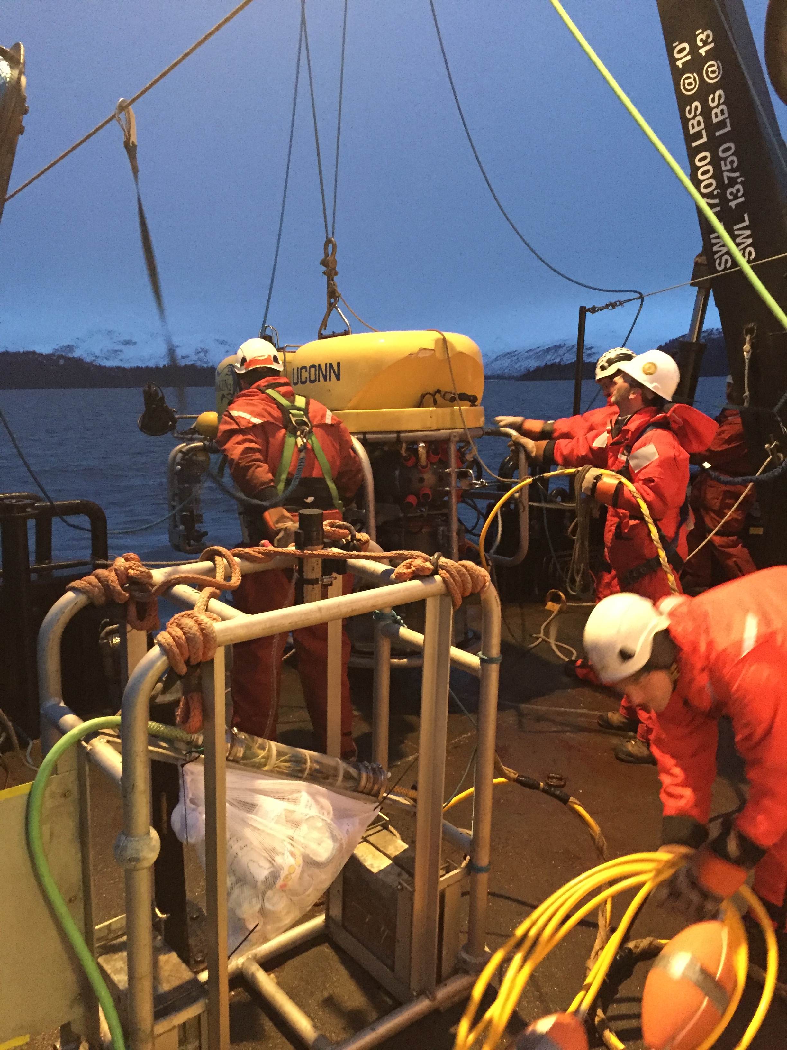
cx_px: 394
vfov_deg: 61.7
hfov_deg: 48.2
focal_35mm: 29
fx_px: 879
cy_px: 525
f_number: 2.2
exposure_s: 1/15
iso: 400
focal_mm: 4.15
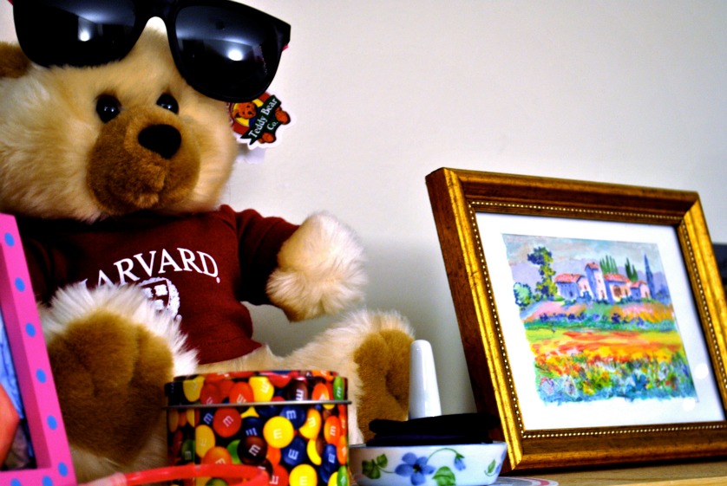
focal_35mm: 82
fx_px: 1668
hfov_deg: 24.6
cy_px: 243
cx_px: 364
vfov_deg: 16.6
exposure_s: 1/5
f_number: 5.6
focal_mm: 55
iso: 400
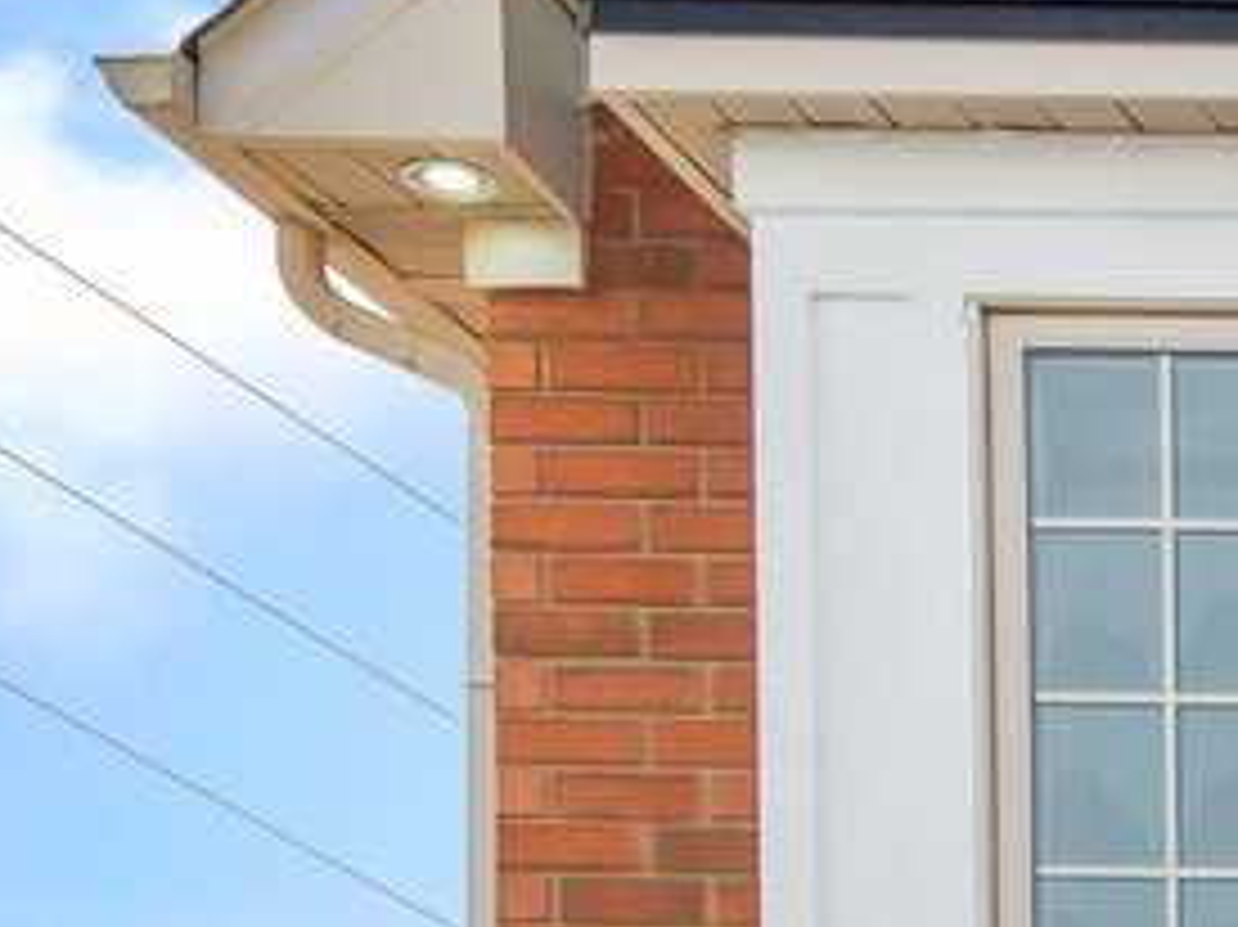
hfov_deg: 9.0
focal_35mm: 172
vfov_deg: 8.4
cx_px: 3845
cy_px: 1357
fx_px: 6149
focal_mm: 24
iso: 640
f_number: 8
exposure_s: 1/200
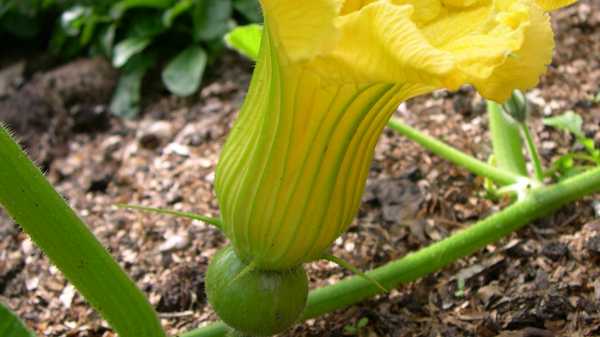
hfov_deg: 37.2
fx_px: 891
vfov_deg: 21.4
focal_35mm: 56
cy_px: 145
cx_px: 322
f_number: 2.8
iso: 100
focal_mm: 8
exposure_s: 1/311
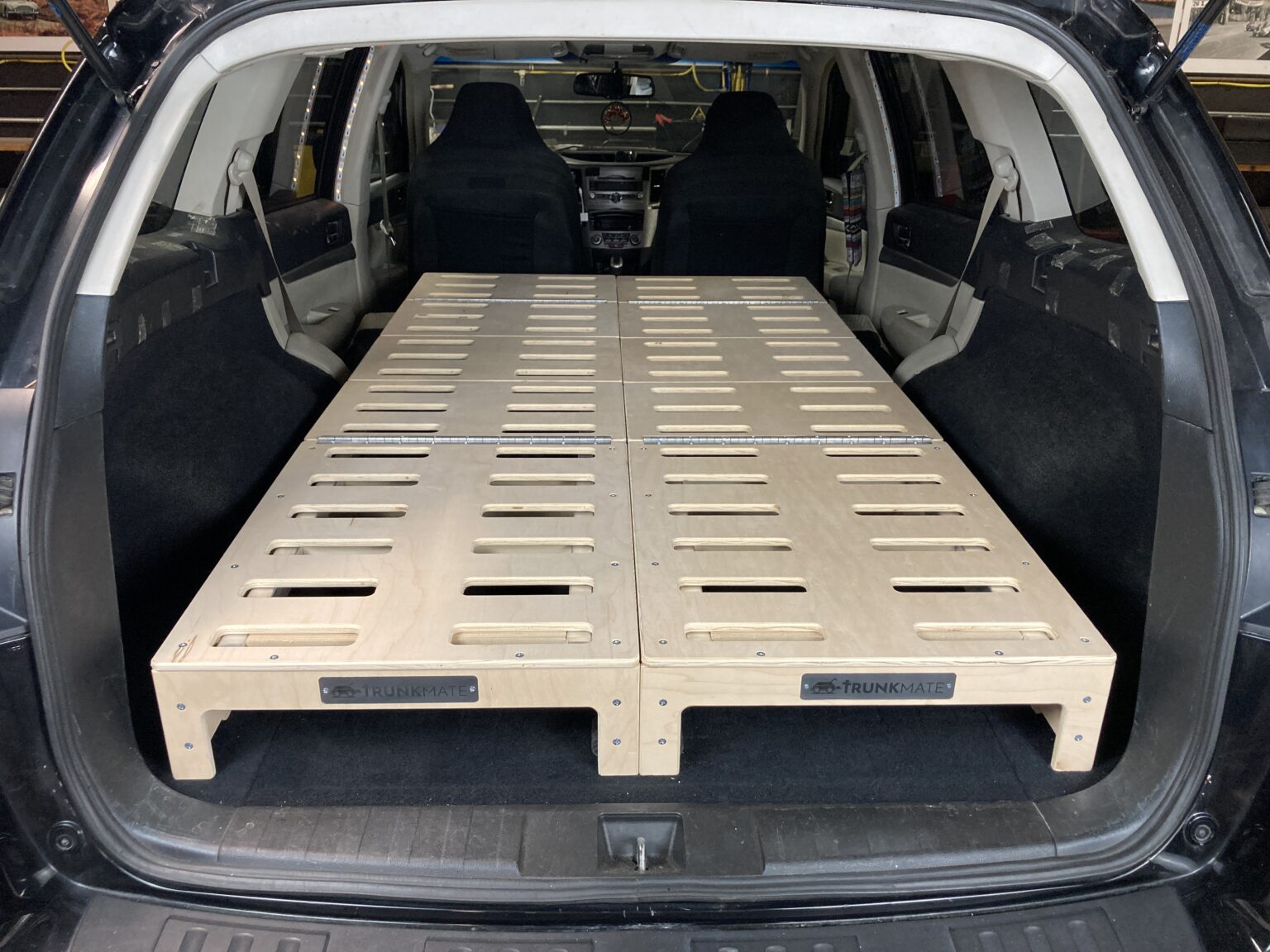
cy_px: 476
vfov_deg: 49.7
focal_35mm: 28
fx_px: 1027
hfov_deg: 63.4
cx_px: 635
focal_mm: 3.99
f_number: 1.8
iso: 100
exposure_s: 1/60
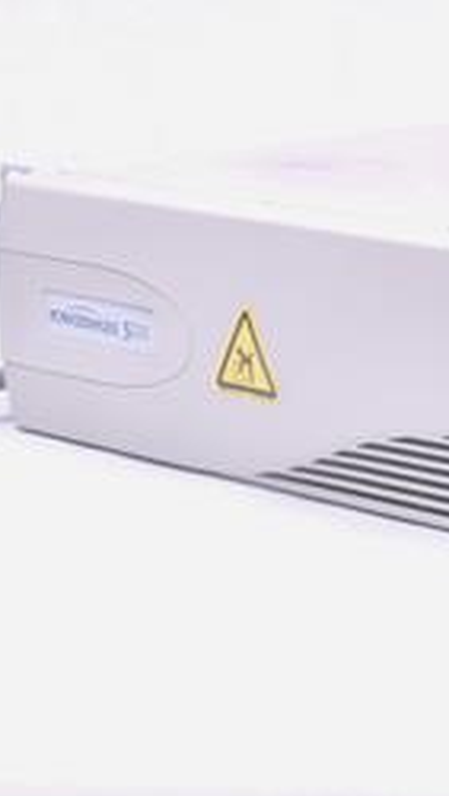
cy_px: 201
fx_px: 2308
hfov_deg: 10.3
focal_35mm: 109
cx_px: 879
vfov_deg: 19.4
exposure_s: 1/200
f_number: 14
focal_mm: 29
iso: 200
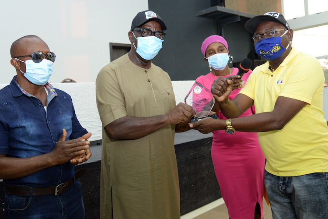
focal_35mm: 36
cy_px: 98
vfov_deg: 36.8
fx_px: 328
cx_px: 161
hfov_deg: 53.1
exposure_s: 1/80
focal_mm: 30
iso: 2000
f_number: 4
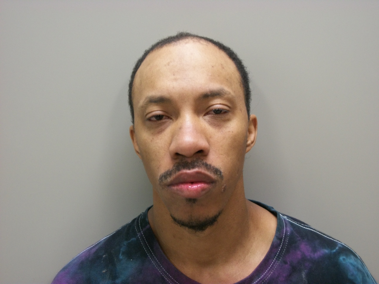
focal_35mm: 50
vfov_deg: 29.1
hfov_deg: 38.2
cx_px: 190
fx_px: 547
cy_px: 142
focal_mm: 8.8
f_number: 3.6
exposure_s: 1/13
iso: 160
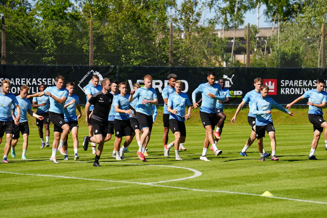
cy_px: 109
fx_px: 1825
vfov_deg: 6.8
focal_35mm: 201
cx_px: 164
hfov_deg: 10.2
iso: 80
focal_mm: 200
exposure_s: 1/400
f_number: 6.3
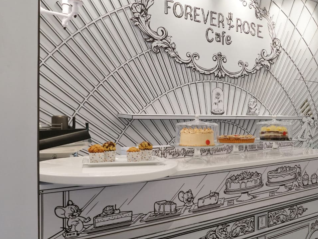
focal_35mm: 30
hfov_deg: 59.9
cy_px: 119
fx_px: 276
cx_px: 167
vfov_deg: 46.8
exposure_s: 1/100
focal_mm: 18
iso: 2500
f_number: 7.1
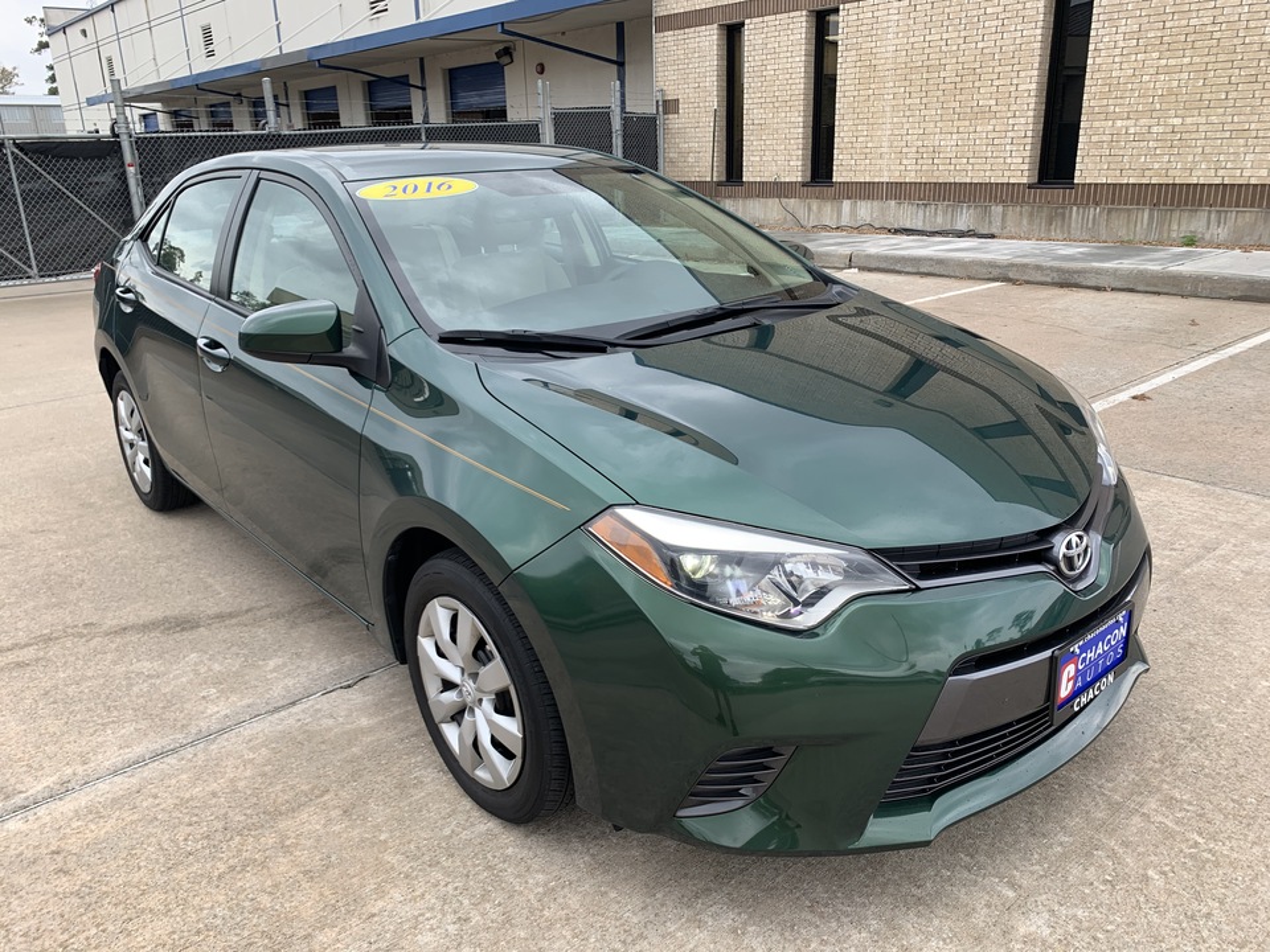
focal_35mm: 26
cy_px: 476
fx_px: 954
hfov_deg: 67.3
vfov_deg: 53.1
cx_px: 635
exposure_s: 1/122
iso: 25
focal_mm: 4.25
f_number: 1.8
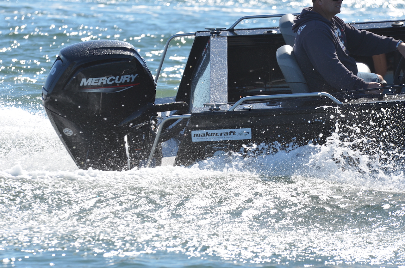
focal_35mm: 300
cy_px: 134
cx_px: 202
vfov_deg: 4.6
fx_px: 3368
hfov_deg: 6.9
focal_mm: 200
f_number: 5
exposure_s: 1/1250
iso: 250
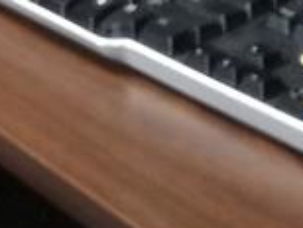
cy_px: -564
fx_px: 1841
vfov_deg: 6.2
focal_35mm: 210
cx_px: -218
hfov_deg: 9.0
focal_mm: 3.79
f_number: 2
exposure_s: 1/30
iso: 160
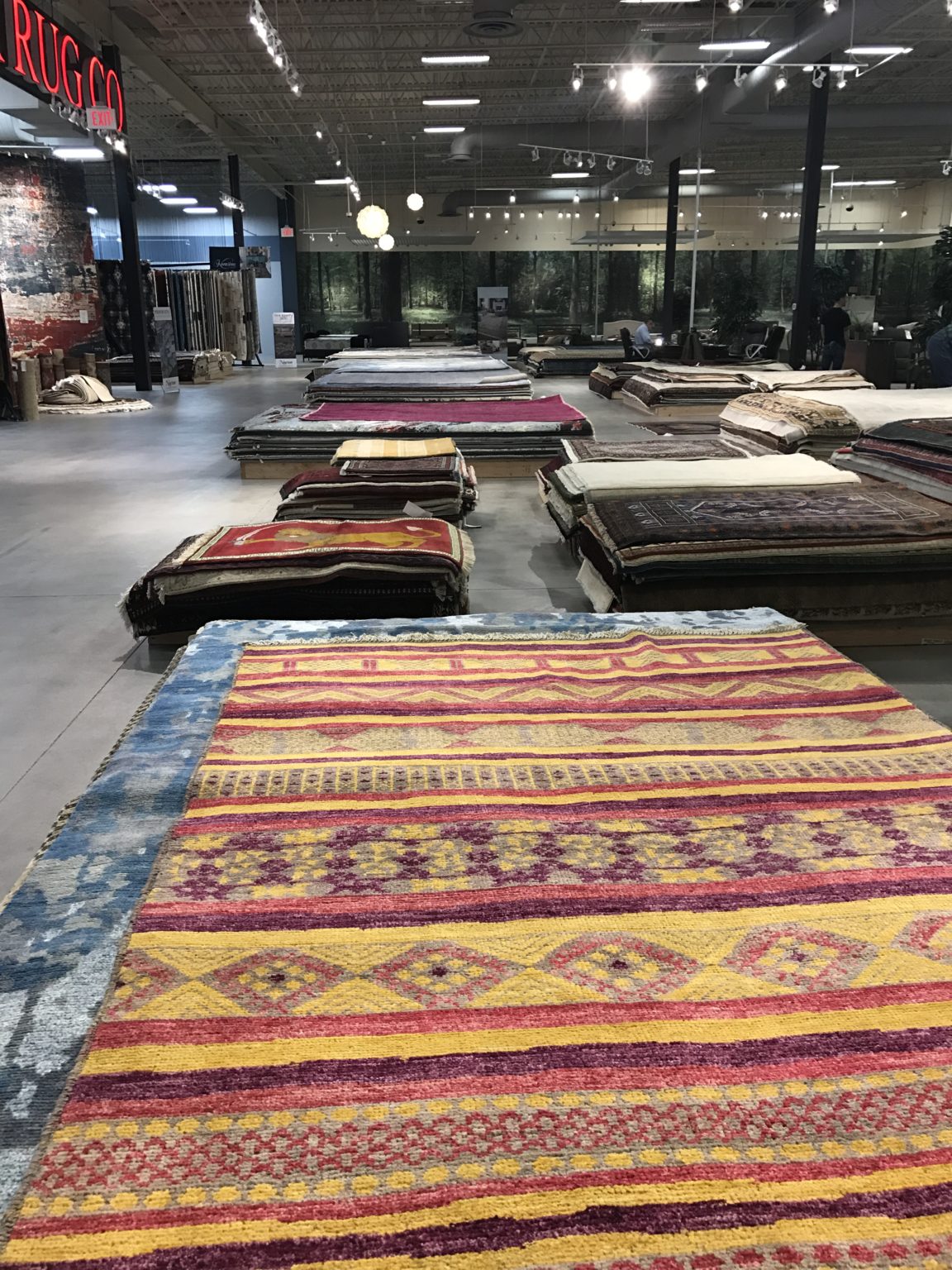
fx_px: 1027
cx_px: 476
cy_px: 635
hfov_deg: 49.7
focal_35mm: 28
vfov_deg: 63.4
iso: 40
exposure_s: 1/30
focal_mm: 3.99
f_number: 1.8
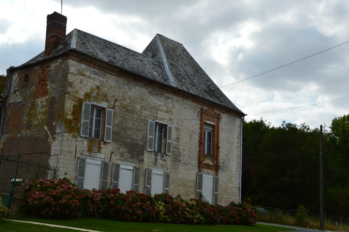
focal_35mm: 48
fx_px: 465
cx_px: 174
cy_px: 116
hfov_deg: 41.1
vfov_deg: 28.0
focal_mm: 32
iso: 320
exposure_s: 1/500
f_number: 11
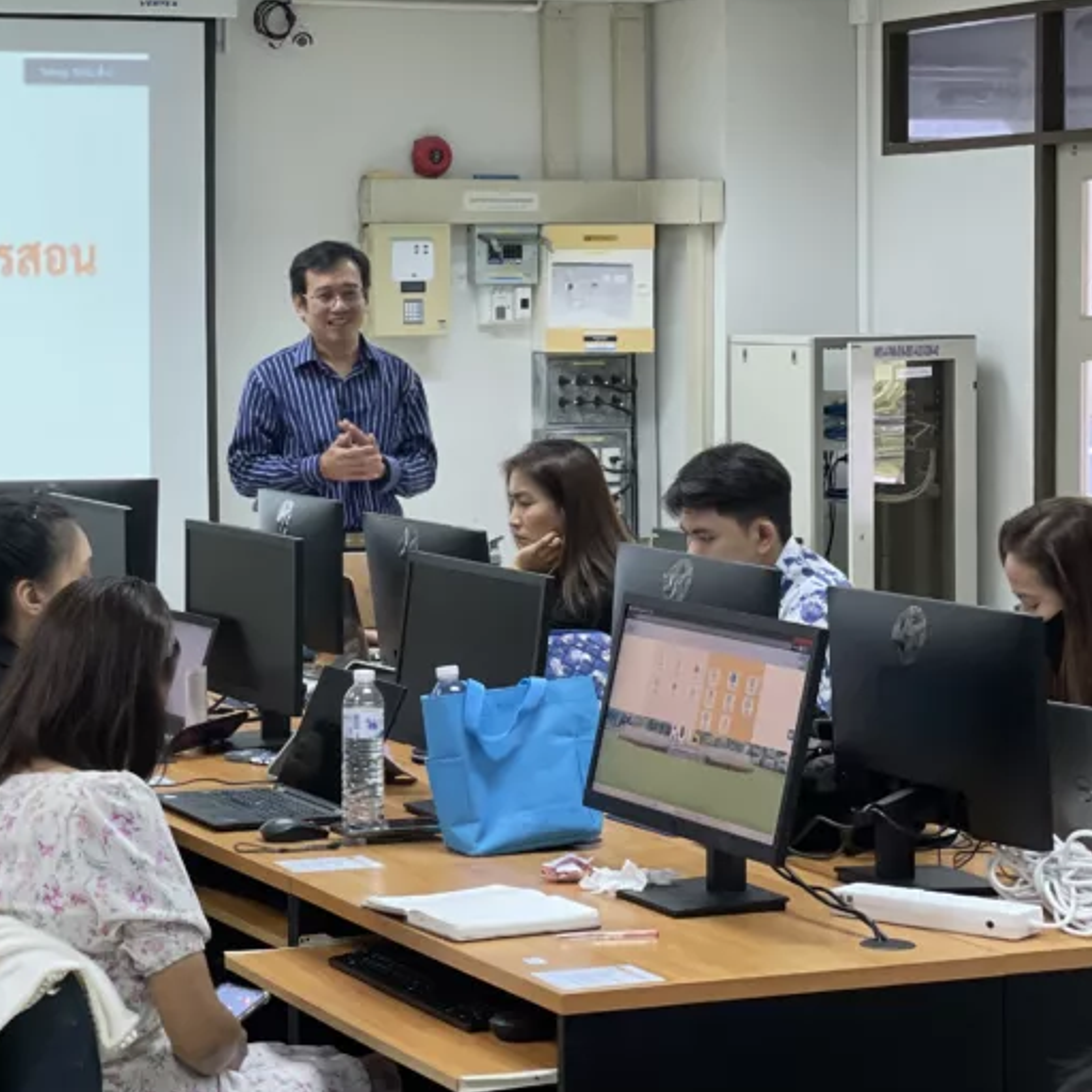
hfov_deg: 18.7
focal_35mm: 92
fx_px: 3284
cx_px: 215
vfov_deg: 18.9
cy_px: 439
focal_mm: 6
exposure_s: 1/100
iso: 200
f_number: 2
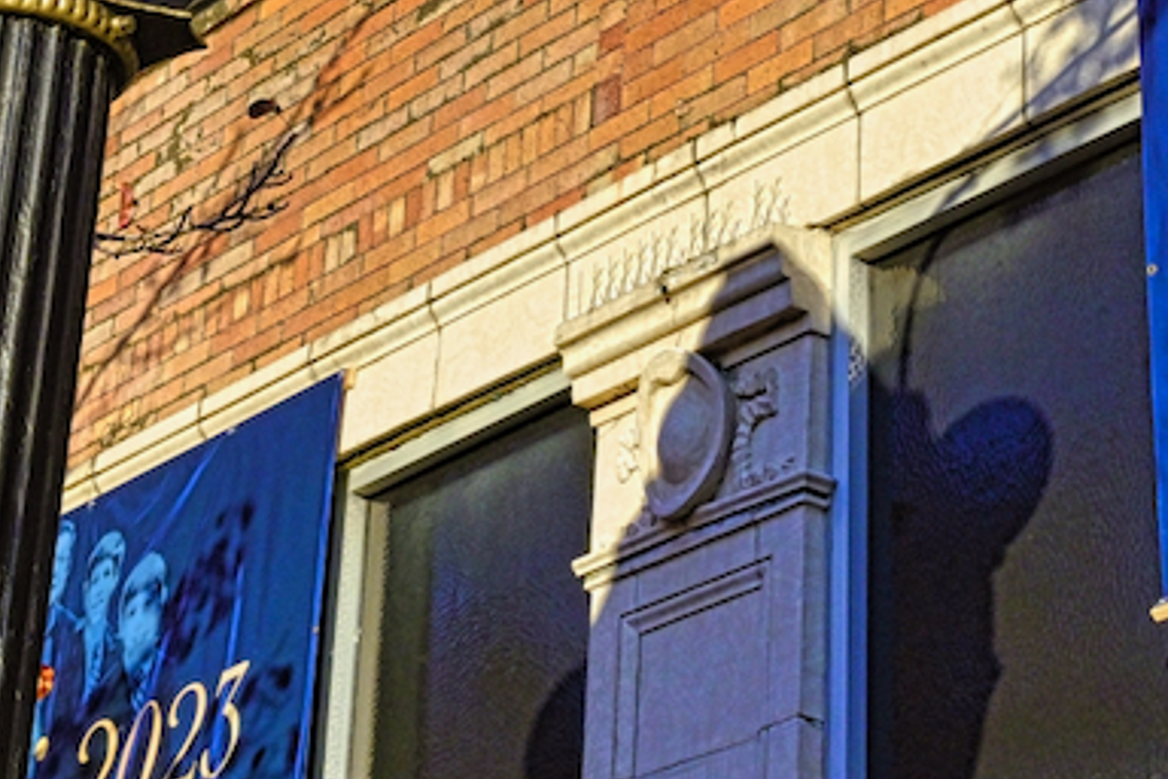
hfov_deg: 18.2
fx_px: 3623
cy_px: -91
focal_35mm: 112
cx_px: 928
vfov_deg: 12.1
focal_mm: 33.5
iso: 1000
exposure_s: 1/640
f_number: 13
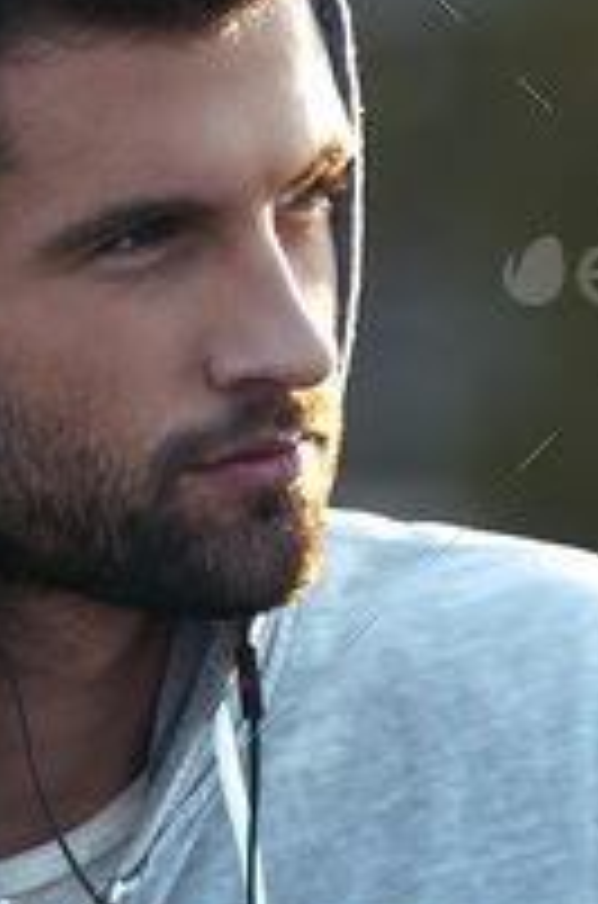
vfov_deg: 2.7
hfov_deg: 1.8
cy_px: 1594
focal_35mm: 752
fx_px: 18834
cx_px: 18
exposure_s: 1/640
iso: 200
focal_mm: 170
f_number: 3.5
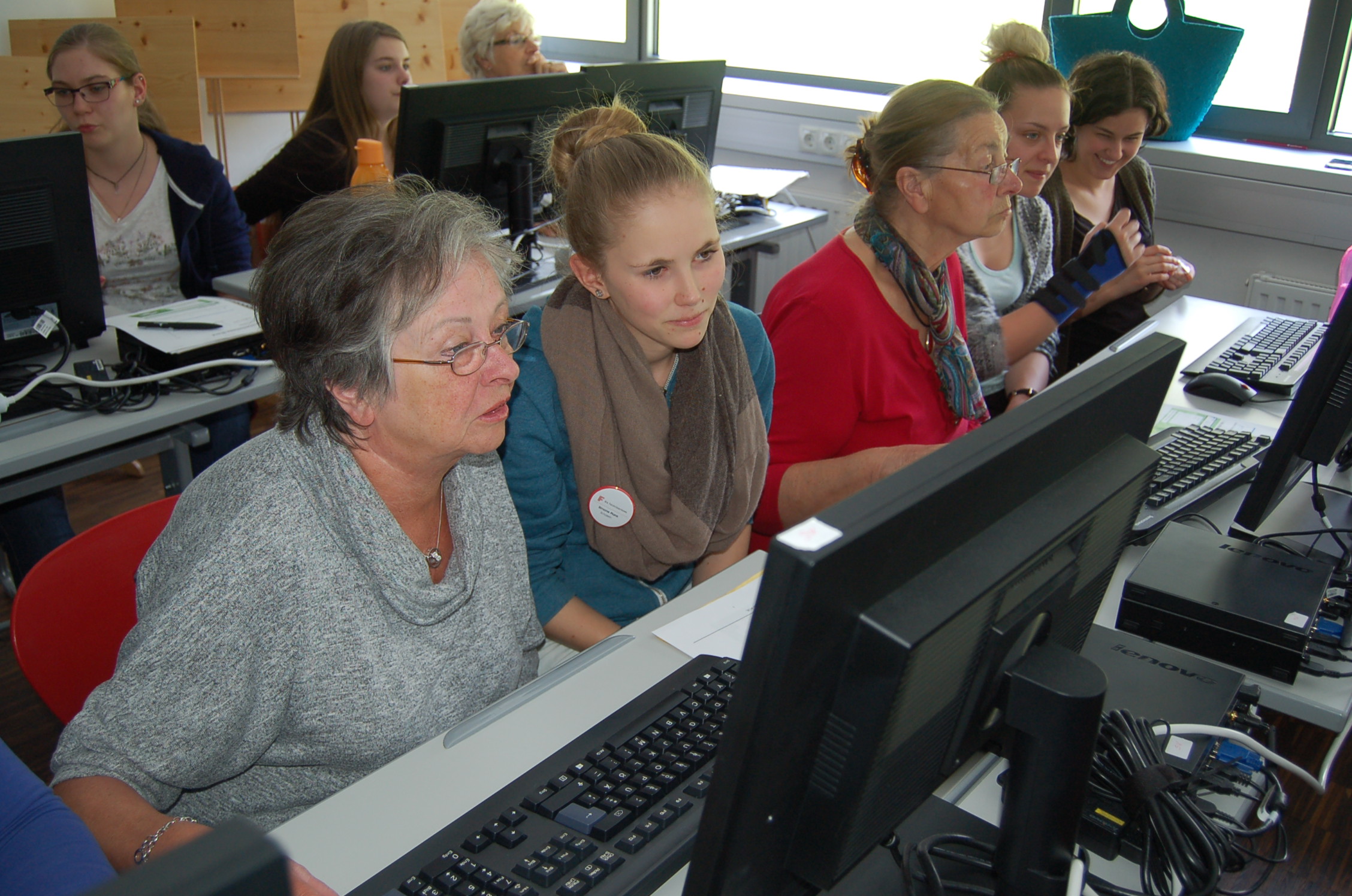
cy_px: 448
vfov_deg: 43.5
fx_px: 1125
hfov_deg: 62.0
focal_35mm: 30
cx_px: 676
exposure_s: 1/60
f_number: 3.8
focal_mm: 20
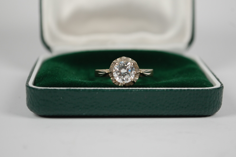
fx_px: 672
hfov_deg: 19.9
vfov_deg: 13.3
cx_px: 120
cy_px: 64
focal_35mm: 103
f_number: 6.3
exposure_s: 1/160
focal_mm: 55
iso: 200
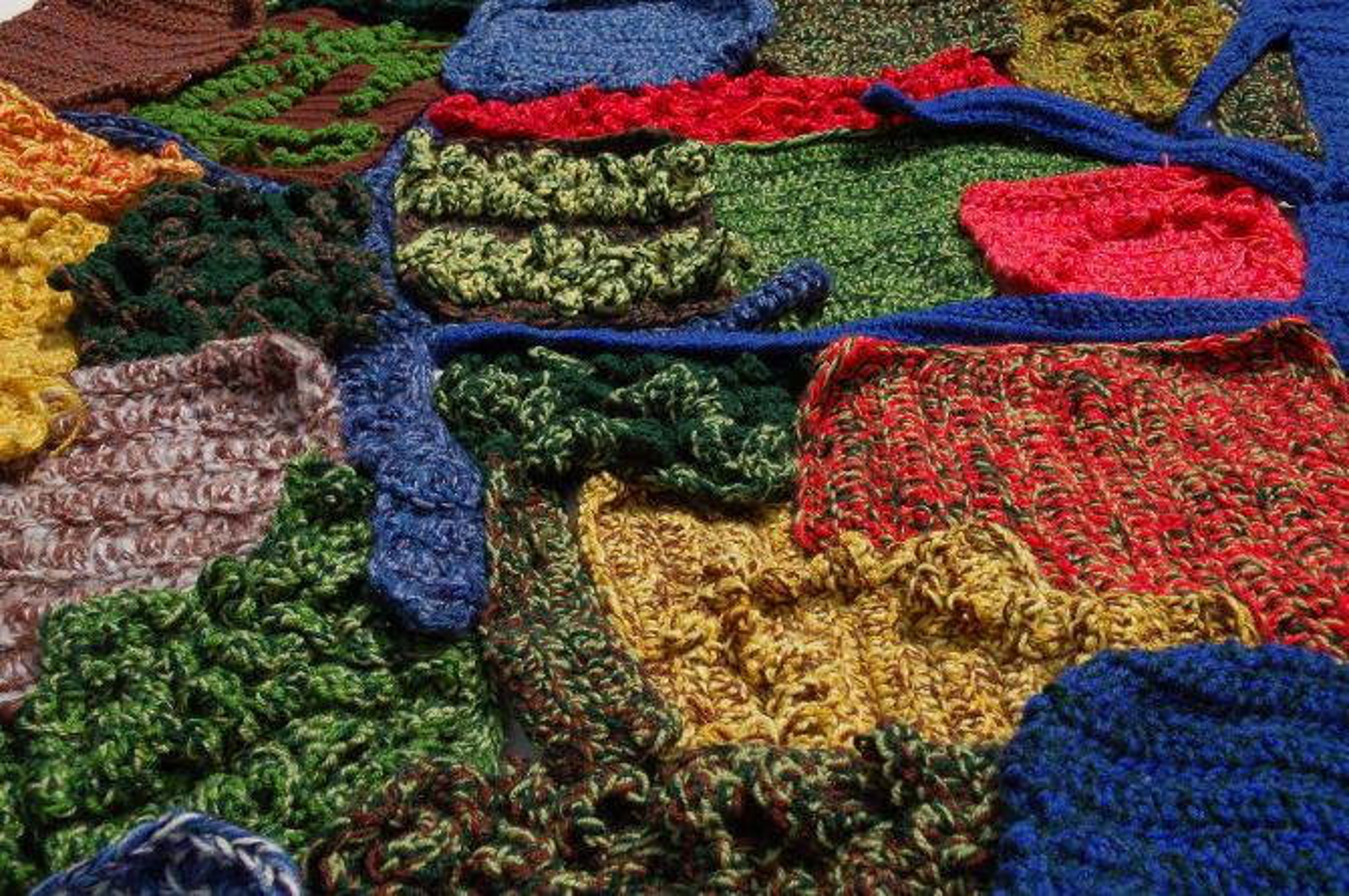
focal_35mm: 46
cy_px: 448
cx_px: 674
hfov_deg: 42.4
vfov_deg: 28.9
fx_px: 1740
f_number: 13
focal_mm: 31
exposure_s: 1/500
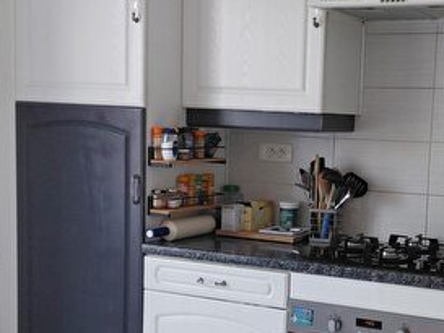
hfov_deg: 29.8
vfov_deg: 22.9
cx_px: 325
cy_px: 220
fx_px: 821
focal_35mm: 64
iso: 125
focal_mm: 4.69
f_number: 1.8
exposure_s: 1/100
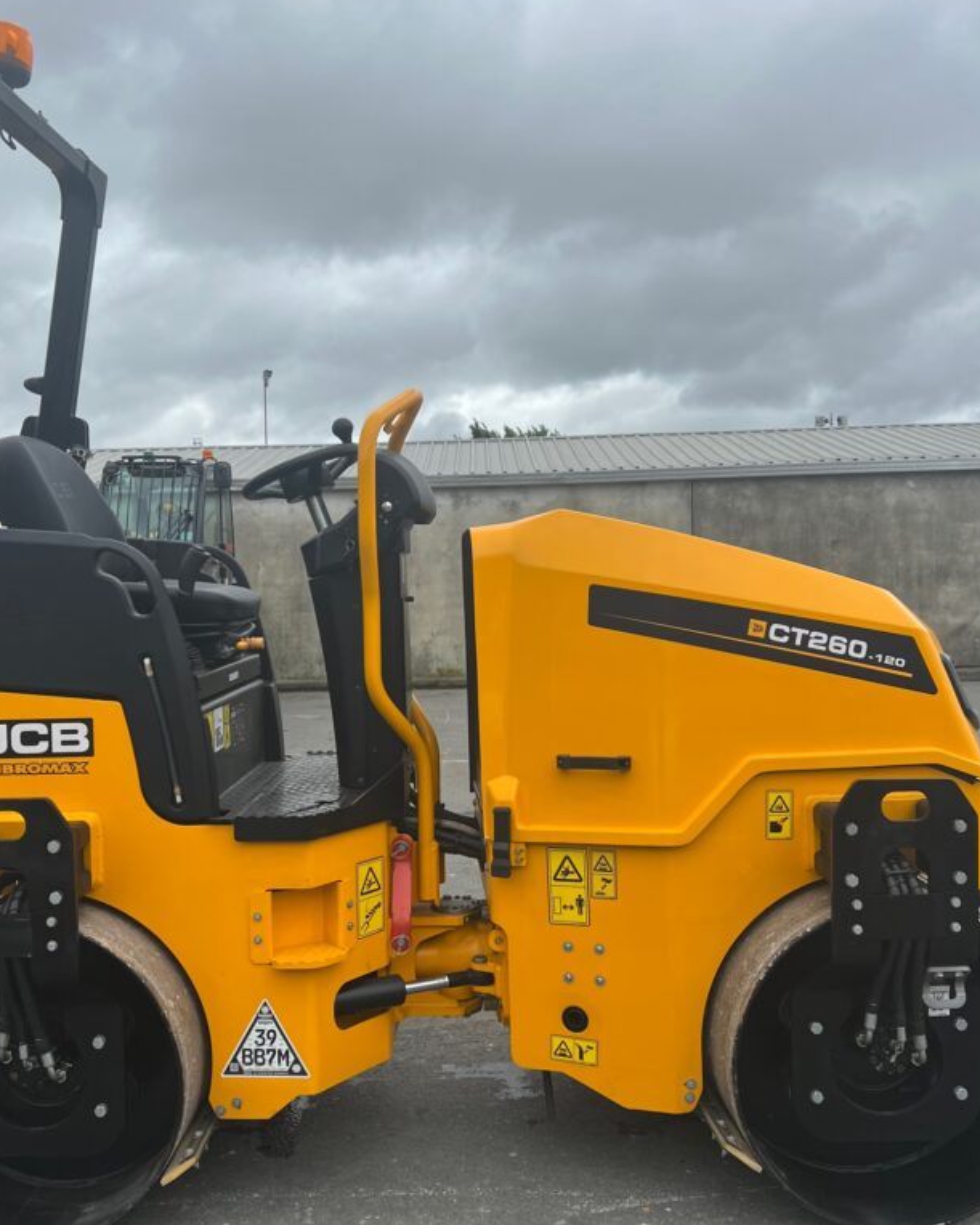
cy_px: 598
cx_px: 456
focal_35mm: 34
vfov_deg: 52.8
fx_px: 1233
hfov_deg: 43.3
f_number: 1.5
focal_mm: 5.7
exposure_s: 1/5882
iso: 50
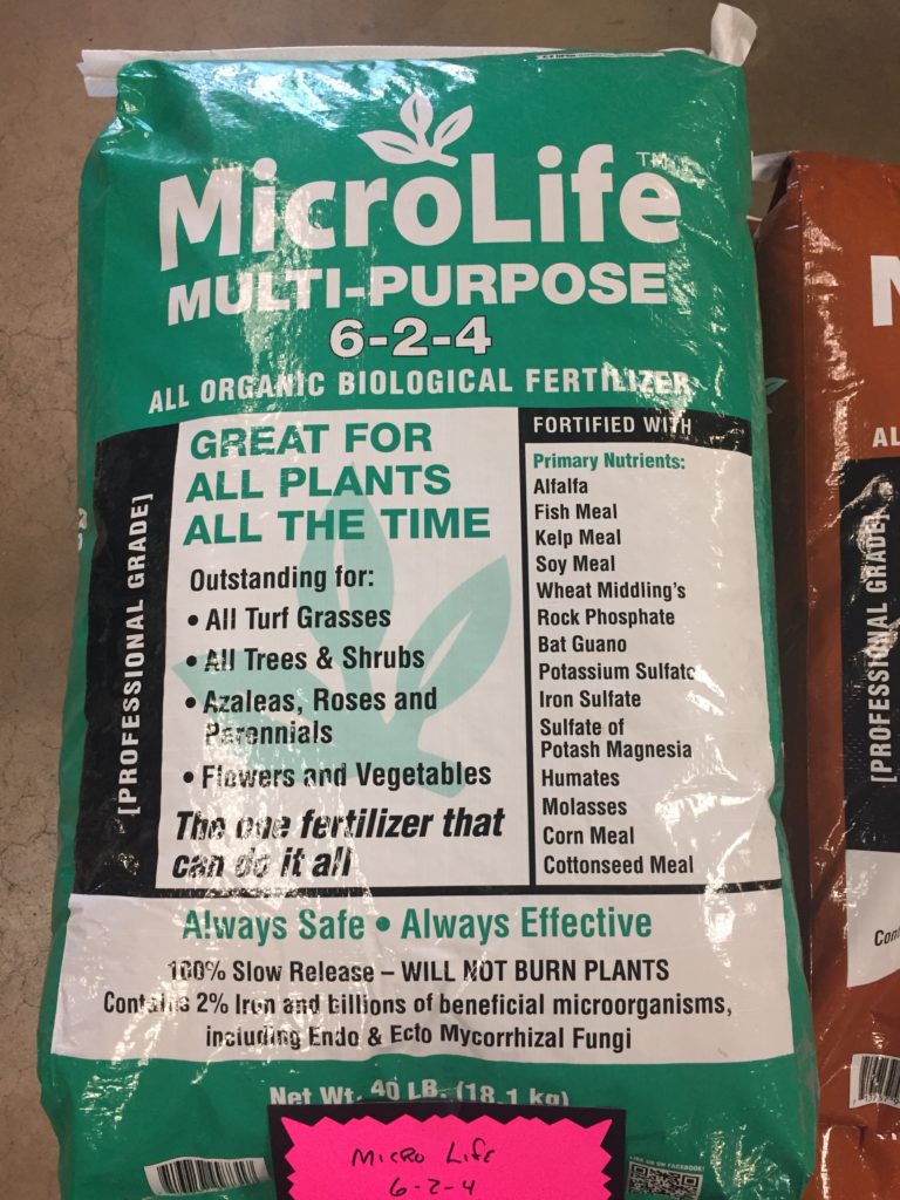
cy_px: 600
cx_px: 450
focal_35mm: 29
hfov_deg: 48.2
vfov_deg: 61.7
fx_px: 1005
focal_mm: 4.15
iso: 125
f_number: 2.2
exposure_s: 1/30
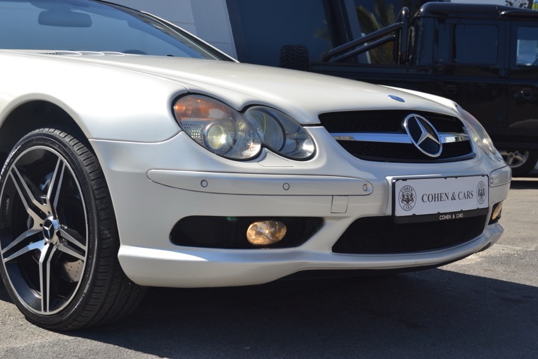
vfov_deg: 22.6
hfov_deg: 33.4
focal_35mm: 60
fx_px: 897
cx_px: 269
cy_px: 180
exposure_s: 1/250
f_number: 8
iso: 100
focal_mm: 40
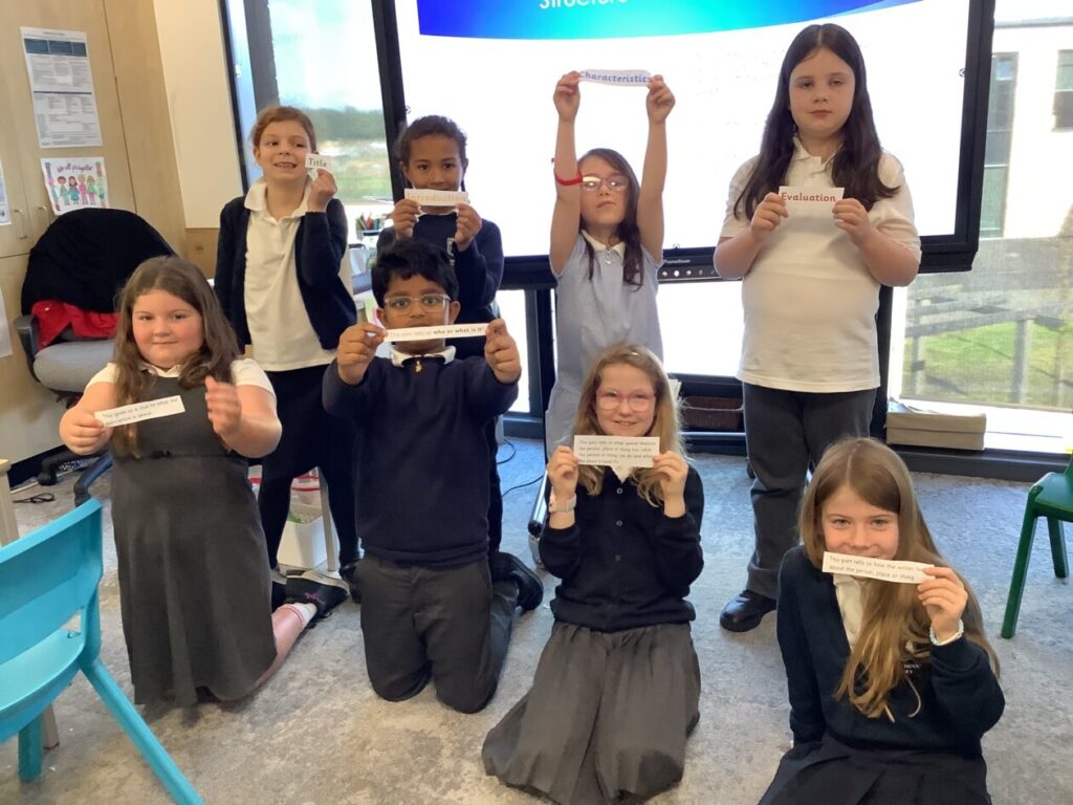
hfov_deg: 58.4
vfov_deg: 45.4
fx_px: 961
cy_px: 402
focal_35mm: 31
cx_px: 536
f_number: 2.4
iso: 200
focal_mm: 3.3
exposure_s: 1/60
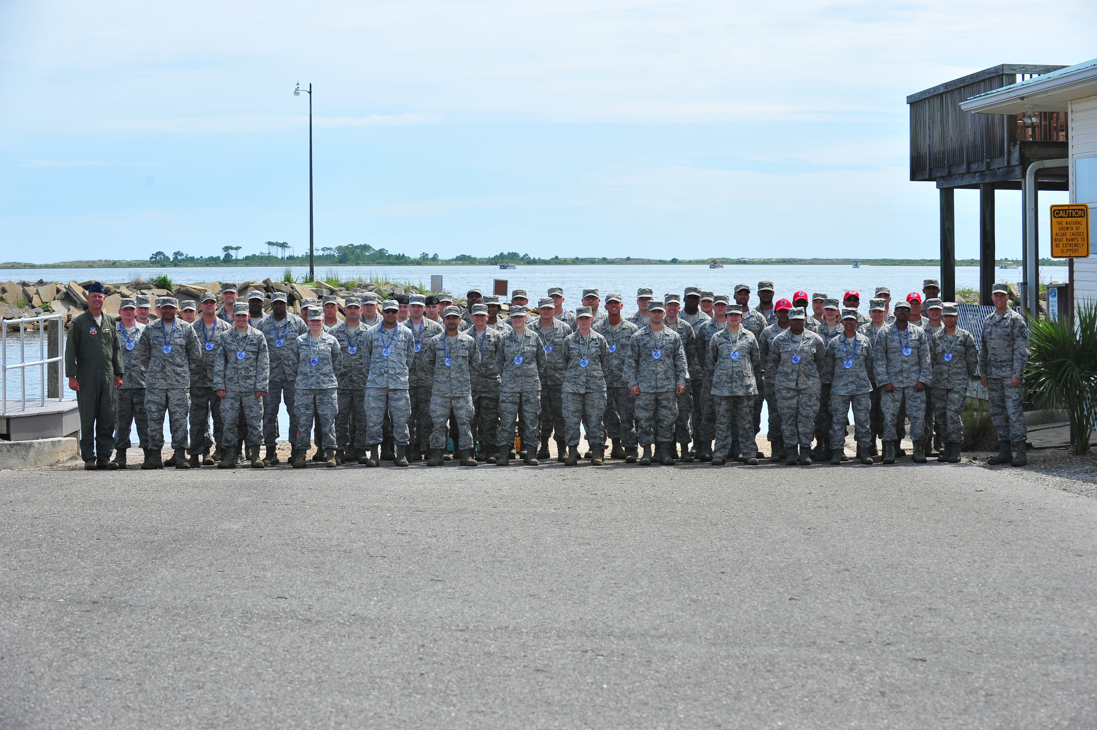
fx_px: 2132
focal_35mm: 70
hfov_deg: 28.9
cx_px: 548
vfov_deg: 19.4
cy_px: 365
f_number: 8
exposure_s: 1/1500
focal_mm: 70
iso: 500
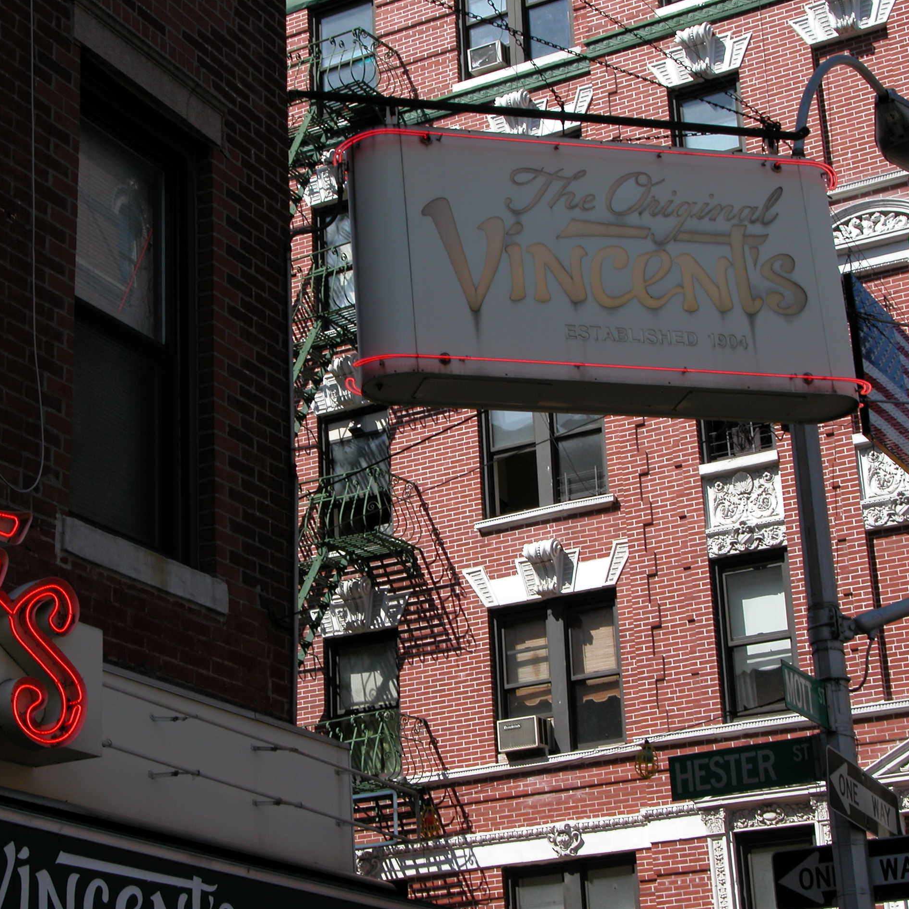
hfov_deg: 23.3
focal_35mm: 74
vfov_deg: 23.4
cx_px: 334
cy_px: 454
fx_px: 2198
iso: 100
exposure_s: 1/326
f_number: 6.4
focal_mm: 15.7
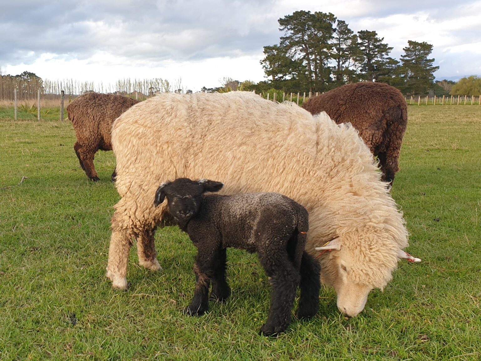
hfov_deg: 67.3
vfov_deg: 53.1
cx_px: 240
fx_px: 361
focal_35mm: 26
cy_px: 180
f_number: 2.4
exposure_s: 1/223
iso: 50
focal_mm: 4.3
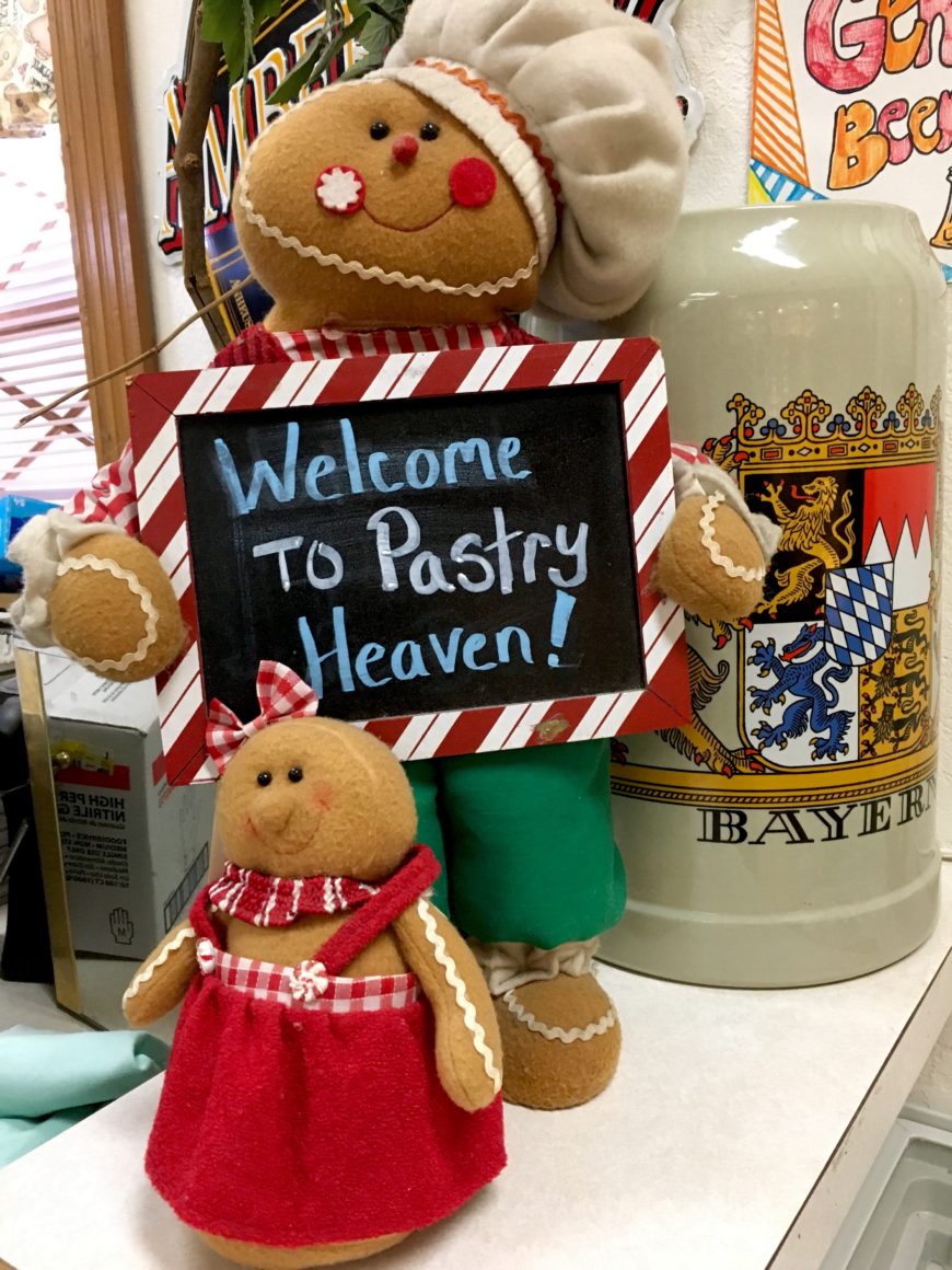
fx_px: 1063
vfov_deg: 61.7
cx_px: 476
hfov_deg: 48.2
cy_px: 635
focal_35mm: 29
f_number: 2.2
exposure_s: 1/30
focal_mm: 4.15
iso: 200
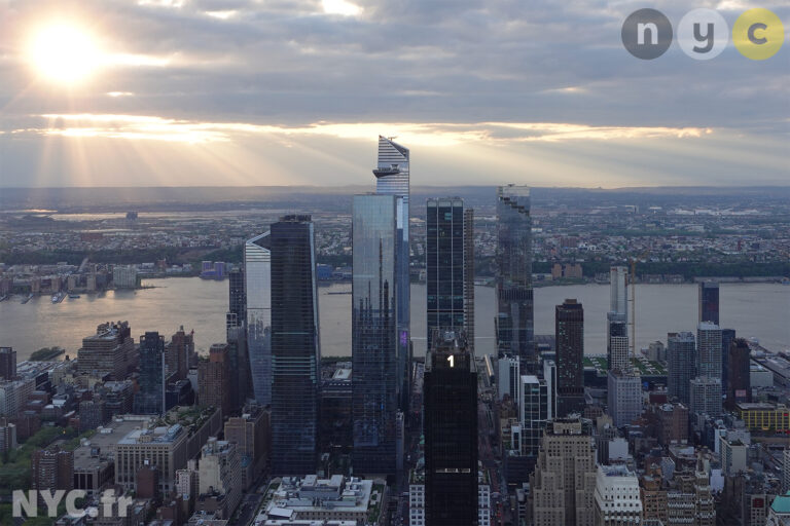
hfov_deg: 58.7
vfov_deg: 41.1
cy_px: 263
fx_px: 702
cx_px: 395
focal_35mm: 32
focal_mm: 12.52
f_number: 5.6
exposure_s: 1/100
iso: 125
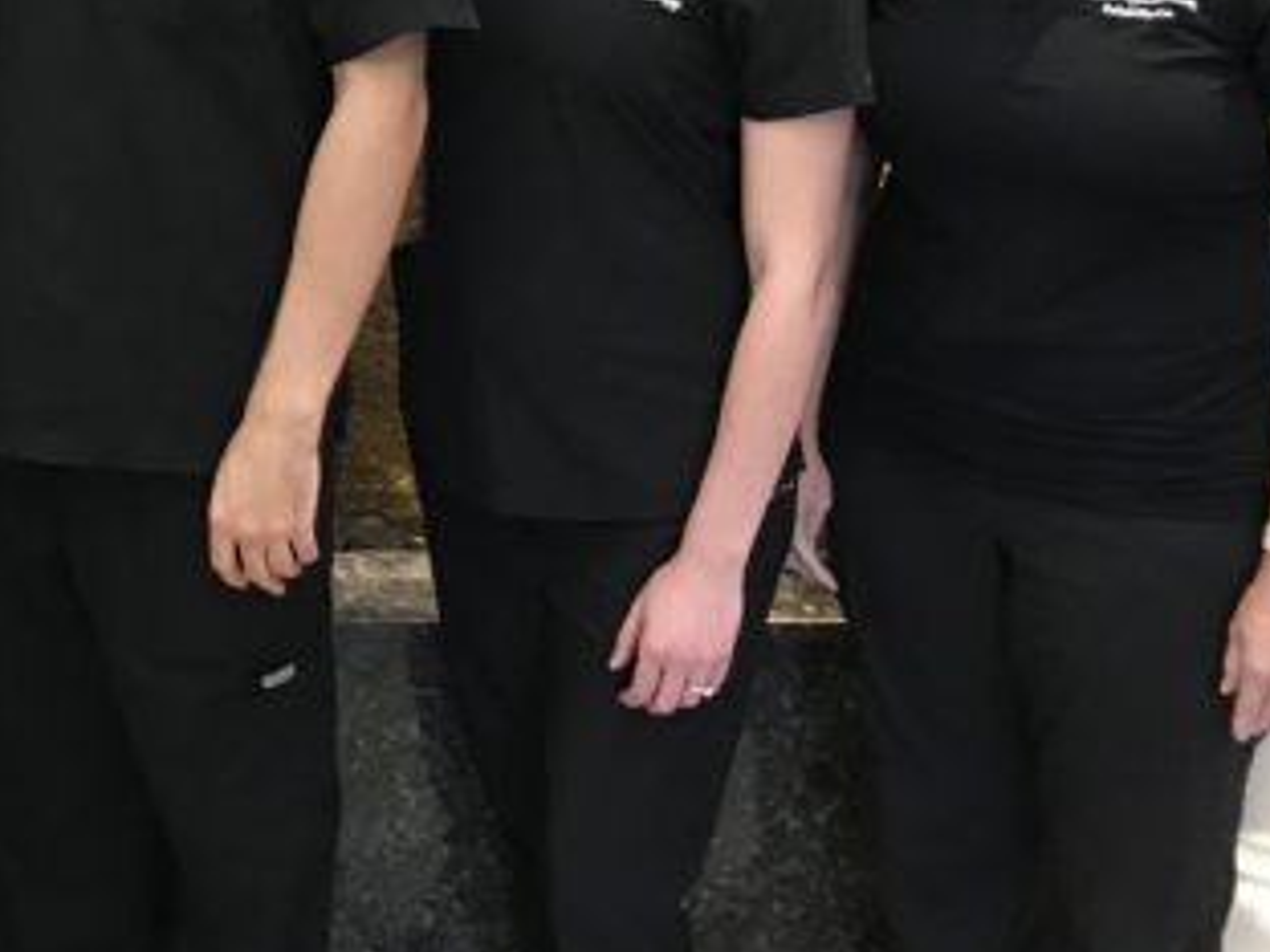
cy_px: -106
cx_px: -138
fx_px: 2531
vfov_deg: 20.3
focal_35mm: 69
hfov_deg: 26.0
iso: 100
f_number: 1.8
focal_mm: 3.99
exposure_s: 1/15
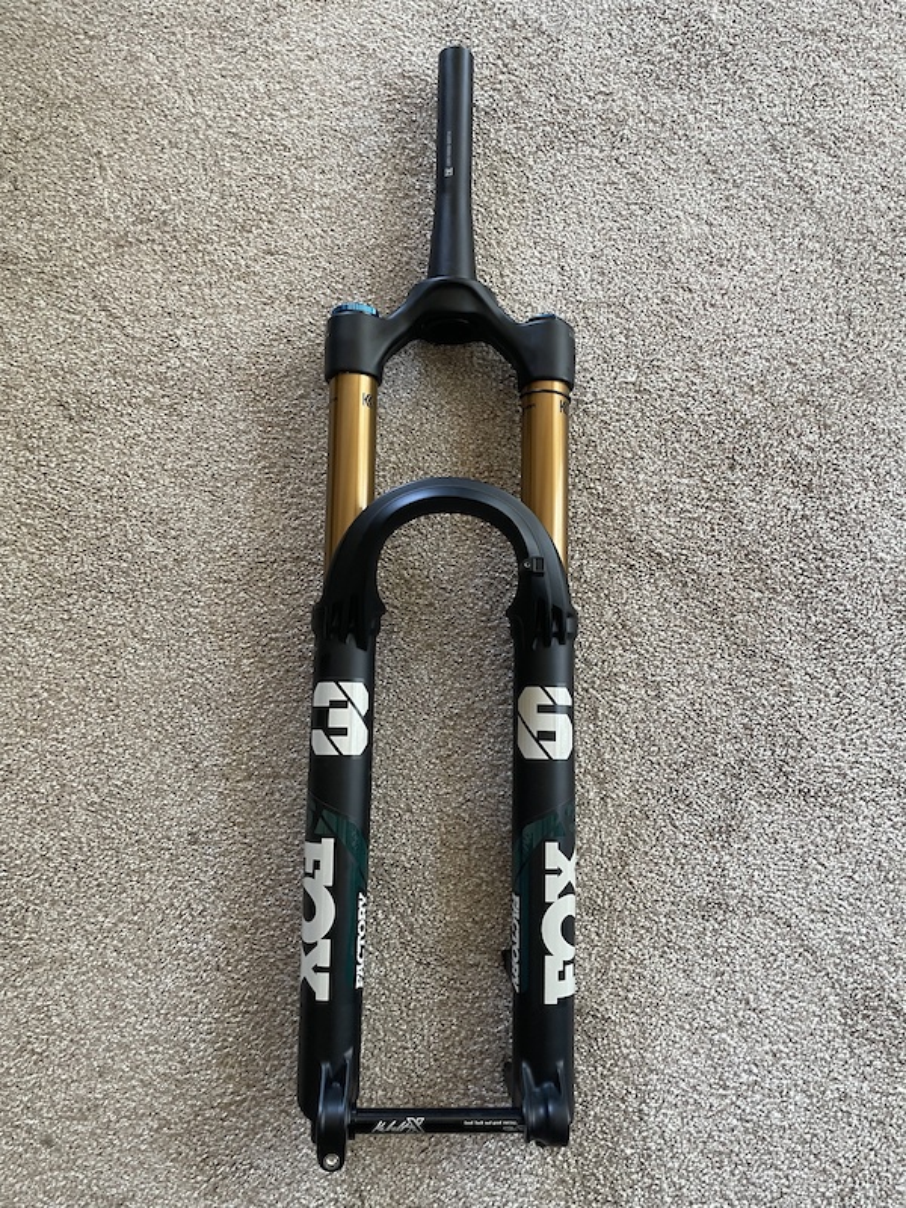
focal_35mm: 26
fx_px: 907
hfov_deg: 53.1
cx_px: 453
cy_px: 604
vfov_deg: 67.3
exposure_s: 1/60
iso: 320
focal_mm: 4.2
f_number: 1.6
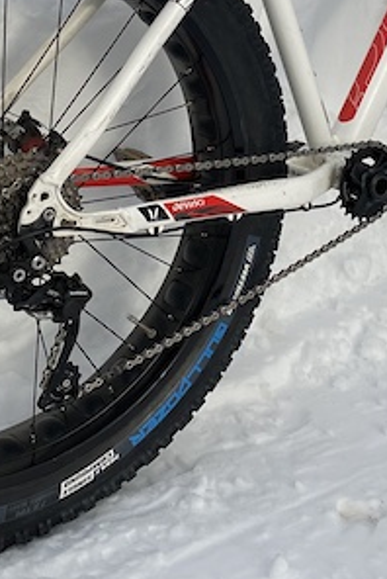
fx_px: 1174
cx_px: 254
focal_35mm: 73
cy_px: 6
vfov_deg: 26.3
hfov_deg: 18.7
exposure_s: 1/3846
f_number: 1.8
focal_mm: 4.25
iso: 32
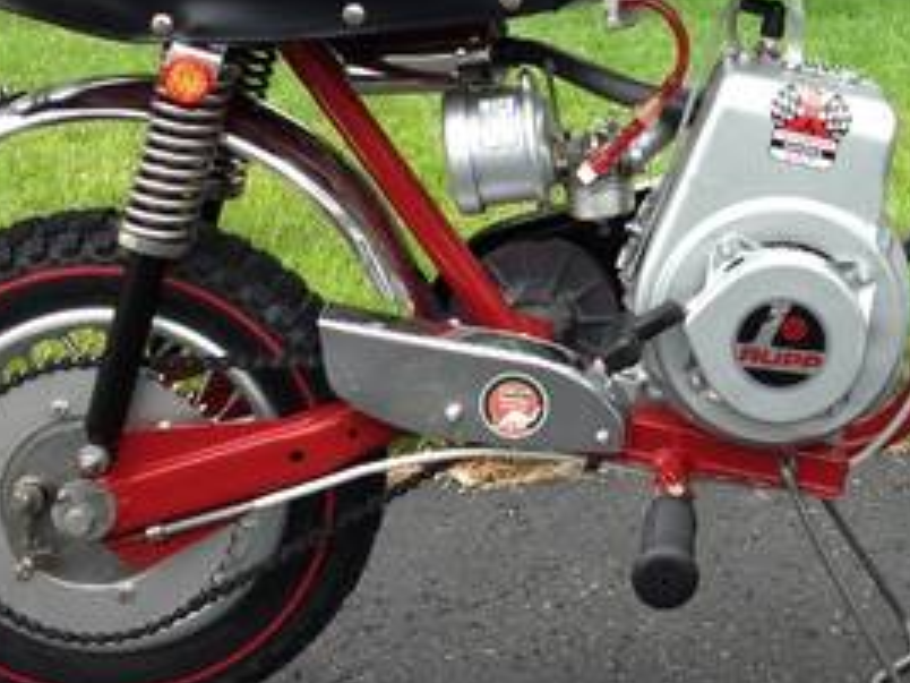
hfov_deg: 25.9
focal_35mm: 74
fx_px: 1945
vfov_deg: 19.5
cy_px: 68
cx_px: 703
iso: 64
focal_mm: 4.13
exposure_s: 1/174
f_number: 2.4
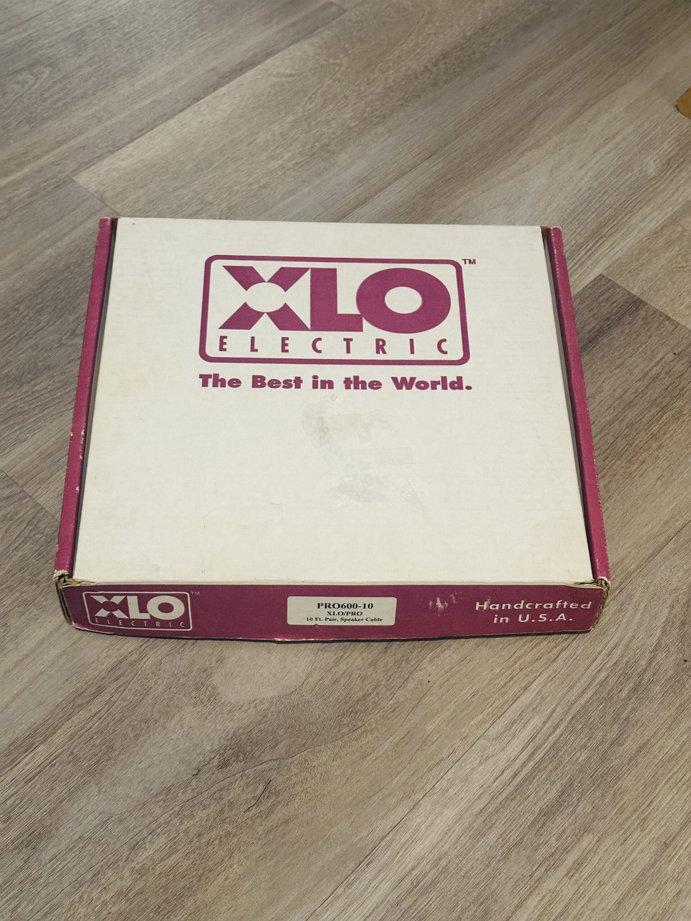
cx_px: 346
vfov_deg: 39.7
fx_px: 1278
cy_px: 460
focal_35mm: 48
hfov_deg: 30.3
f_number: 1.78
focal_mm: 6.86
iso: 320
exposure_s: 1/40
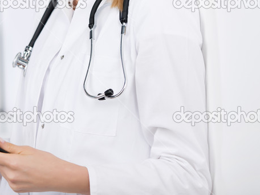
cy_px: 3
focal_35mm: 259
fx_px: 1945
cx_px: 21
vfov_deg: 5.7
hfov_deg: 7.6
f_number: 3.2
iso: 100
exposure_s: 1/200
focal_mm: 120
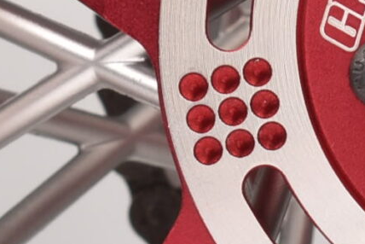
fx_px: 5012
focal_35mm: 494
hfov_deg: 4.2
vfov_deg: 2.8
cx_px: 527
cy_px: 72
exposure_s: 1/100
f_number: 14
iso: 100
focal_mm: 55
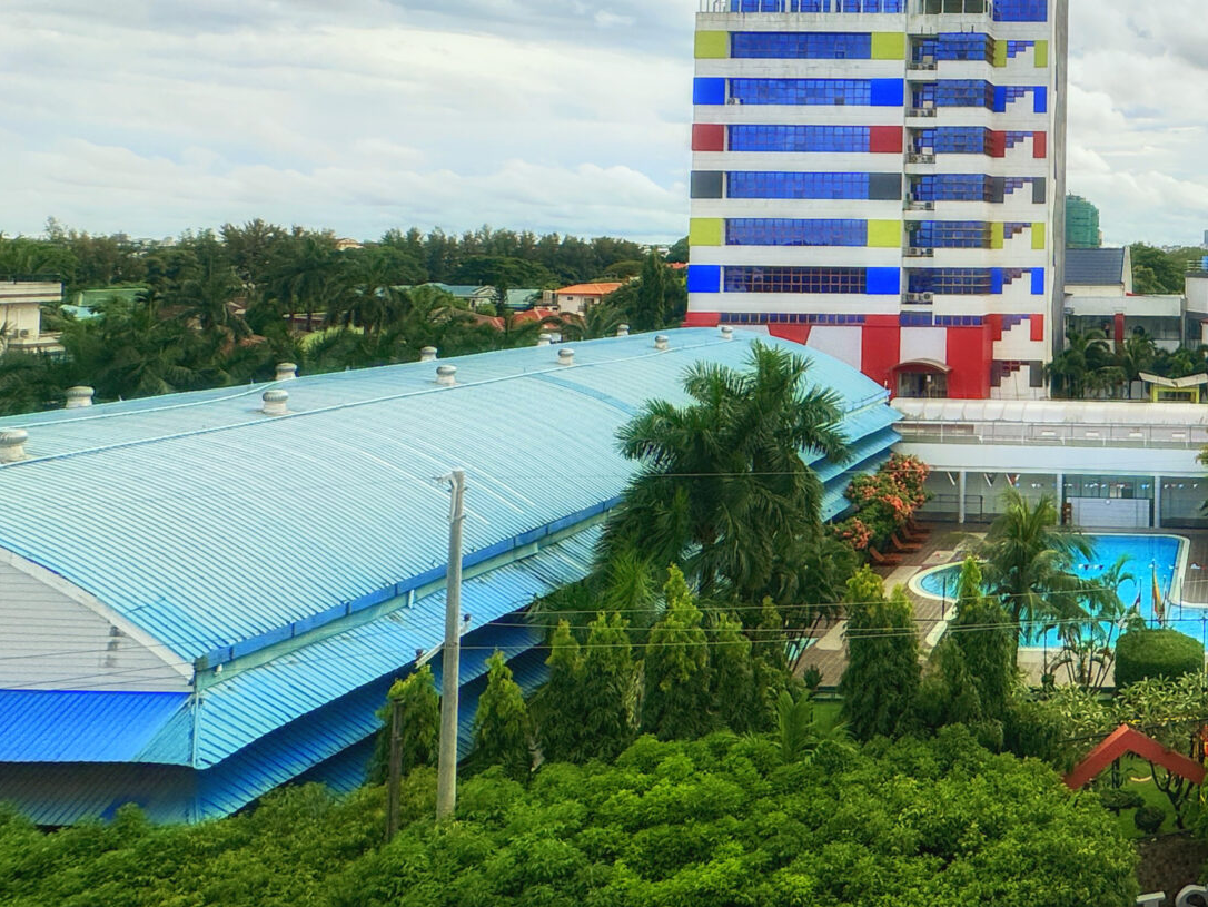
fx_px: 1152
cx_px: 1208
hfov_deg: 46.4
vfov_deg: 41.5
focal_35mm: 33
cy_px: 214
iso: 50
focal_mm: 2.22
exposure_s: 1/4651
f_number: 2.2
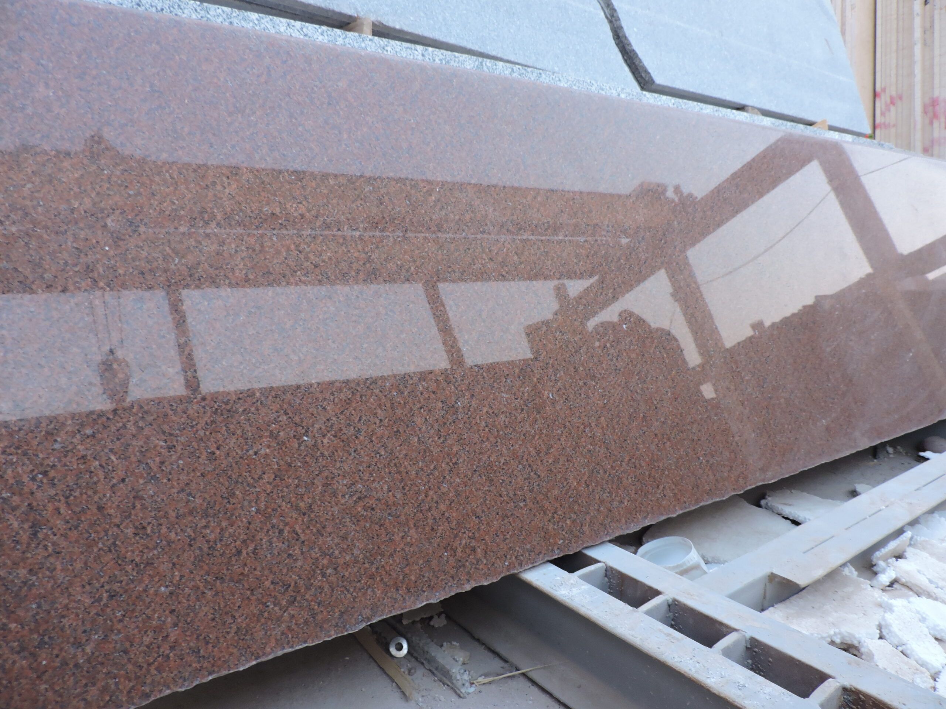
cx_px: 473
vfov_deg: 56.8
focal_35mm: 24
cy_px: 354
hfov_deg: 71.6
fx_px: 656
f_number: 3
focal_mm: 4.3
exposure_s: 1/30
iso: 250
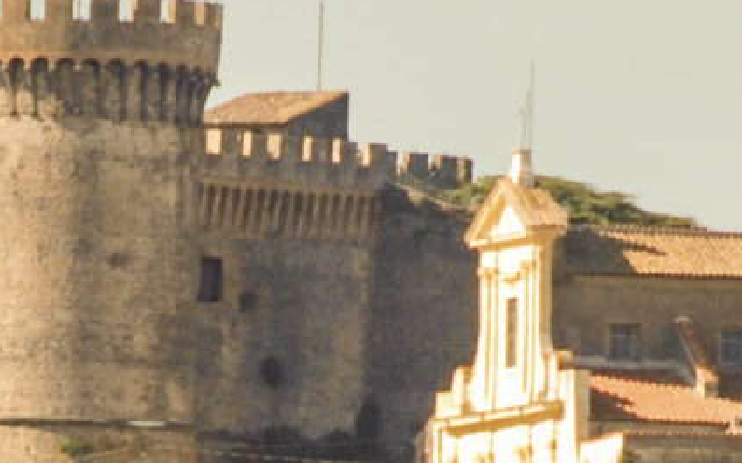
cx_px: 204
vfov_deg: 0.9
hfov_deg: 1.4
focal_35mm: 1476
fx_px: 29828
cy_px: 487
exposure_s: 1/640
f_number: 5.6
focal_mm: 200
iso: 200
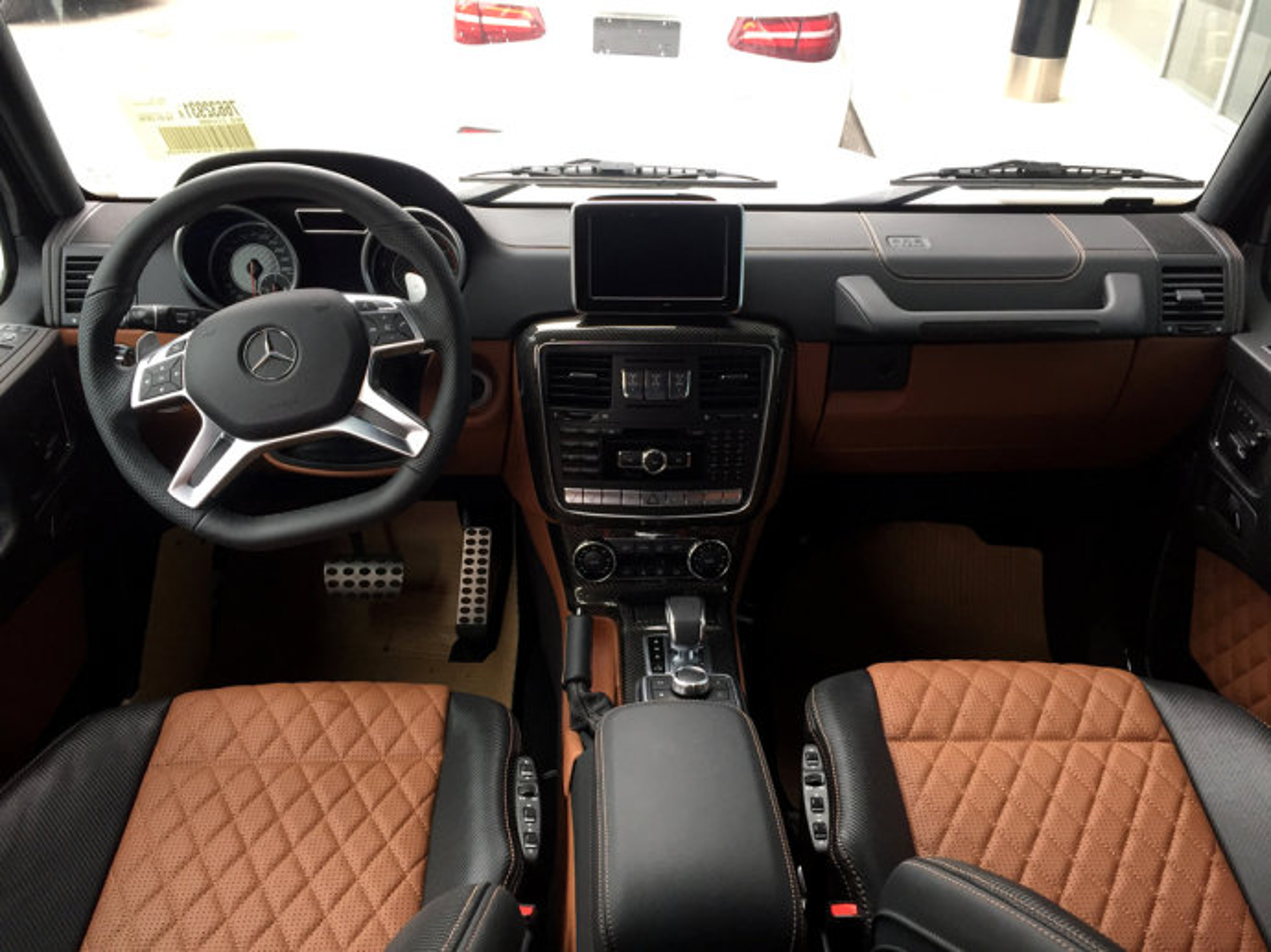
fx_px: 1064
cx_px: 636
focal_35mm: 29
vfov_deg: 48.2
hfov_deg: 61.7
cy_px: 476
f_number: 2.2
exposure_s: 1/40
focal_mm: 4.15
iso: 32
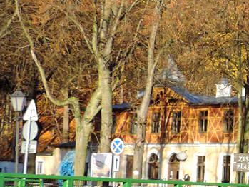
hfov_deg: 16.2
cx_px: 388
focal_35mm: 110
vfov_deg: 13.5
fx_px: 792
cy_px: 82
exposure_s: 1/500
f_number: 3
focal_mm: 4.3
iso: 80
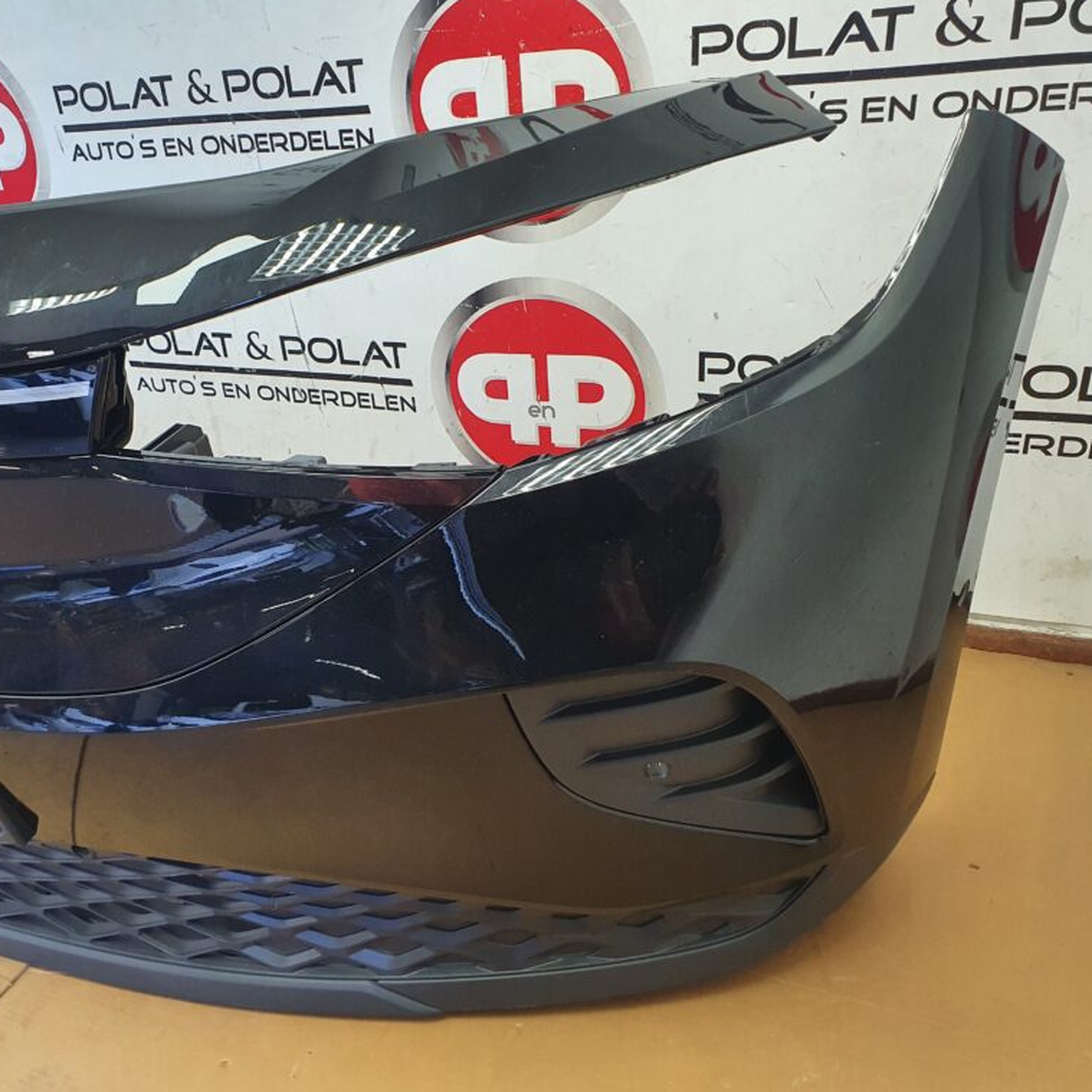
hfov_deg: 52.1
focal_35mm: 31
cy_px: 541
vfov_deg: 52.5
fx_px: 1106
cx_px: 422
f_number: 2.4
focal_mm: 4.32
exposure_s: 1/100
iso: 250
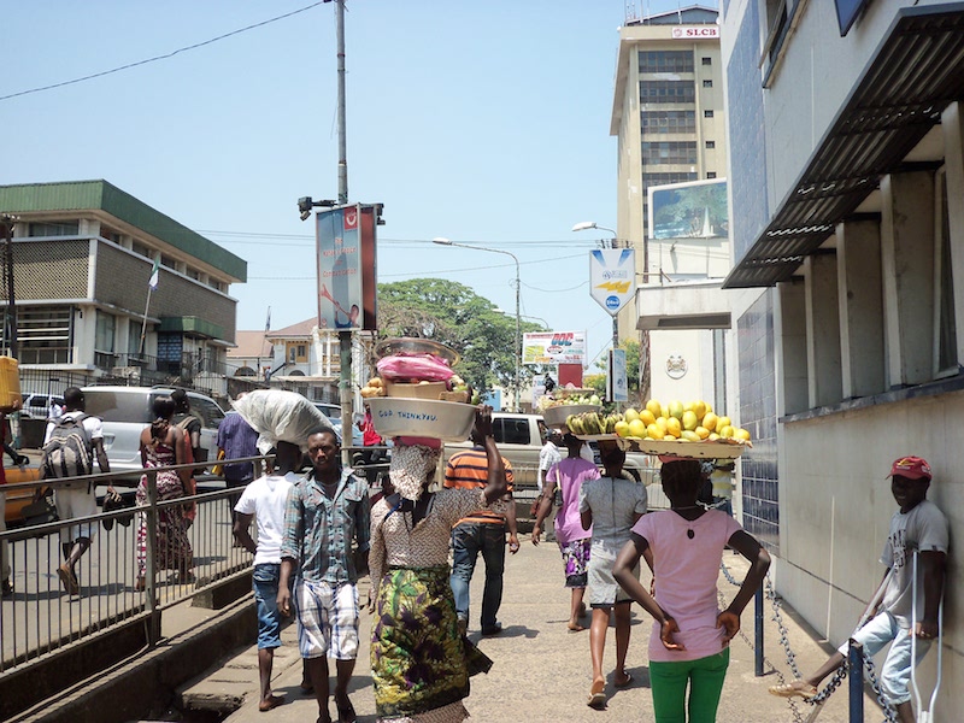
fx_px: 947
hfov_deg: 54.0
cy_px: 362
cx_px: 482
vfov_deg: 41.8
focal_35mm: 34
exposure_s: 1/640
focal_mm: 5.7
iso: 80
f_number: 2.9
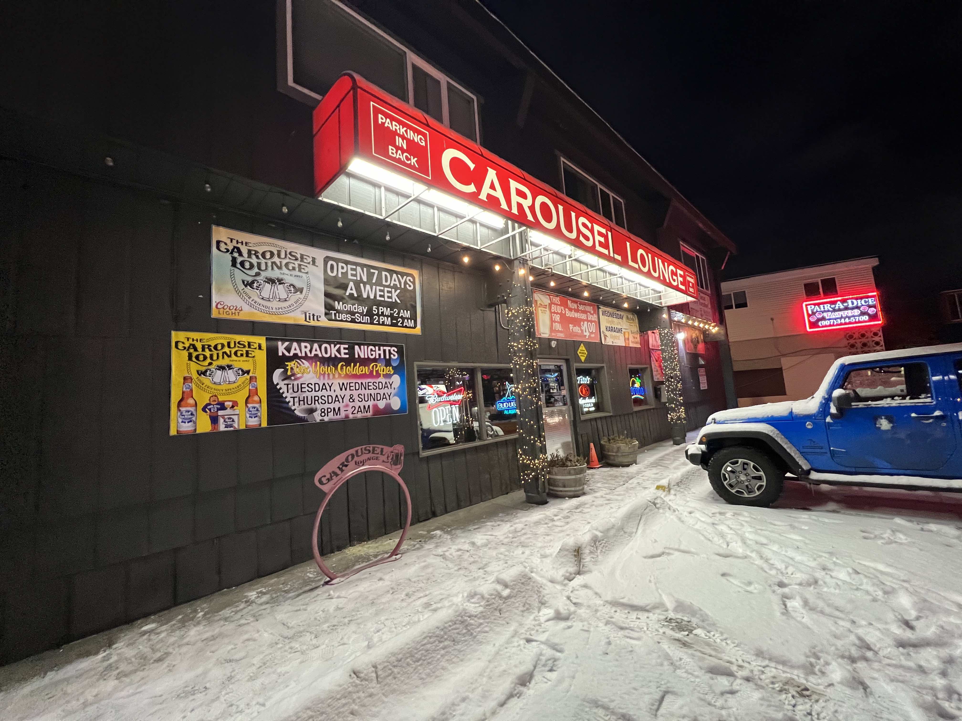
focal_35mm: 13
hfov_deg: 106.2
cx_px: 481
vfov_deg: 89.9
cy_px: 360
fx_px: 361
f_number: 1.8
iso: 640
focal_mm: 1.57
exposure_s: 1/60
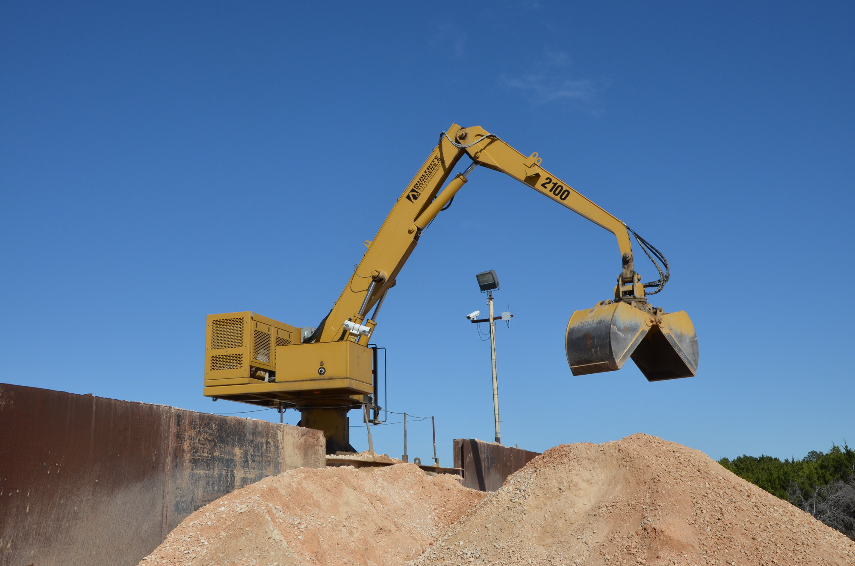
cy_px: 283
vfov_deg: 31.8
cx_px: 428
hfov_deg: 46.5
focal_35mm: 42
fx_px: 996
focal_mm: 28
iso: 400
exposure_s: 1/800
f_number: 14
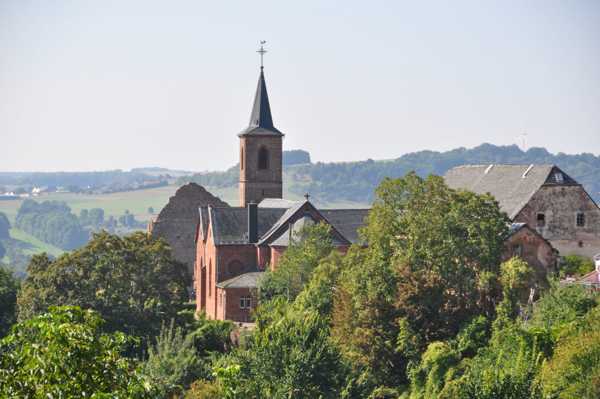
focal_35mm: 158
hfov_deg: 13.1
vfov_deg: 8.7
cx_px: 300
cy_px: 200
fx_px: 2622
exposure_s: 1/500
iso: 200
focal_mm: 105
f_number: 5.6
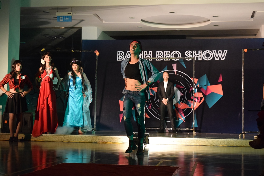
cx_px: 132
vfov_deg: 19.7
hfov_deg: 29.2
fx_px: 506
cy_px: 88
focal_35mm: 69
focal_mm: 46
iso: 3200
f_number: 5.6
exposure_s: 1/160
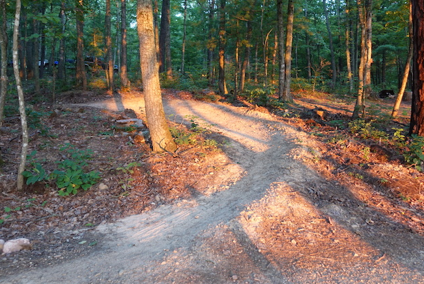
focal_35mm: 31
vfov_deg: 42.0
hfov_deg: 60.2
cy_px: 101
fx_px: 365
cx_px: 216
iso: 160
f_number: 1.8
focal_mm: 8.8
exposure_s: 1/30
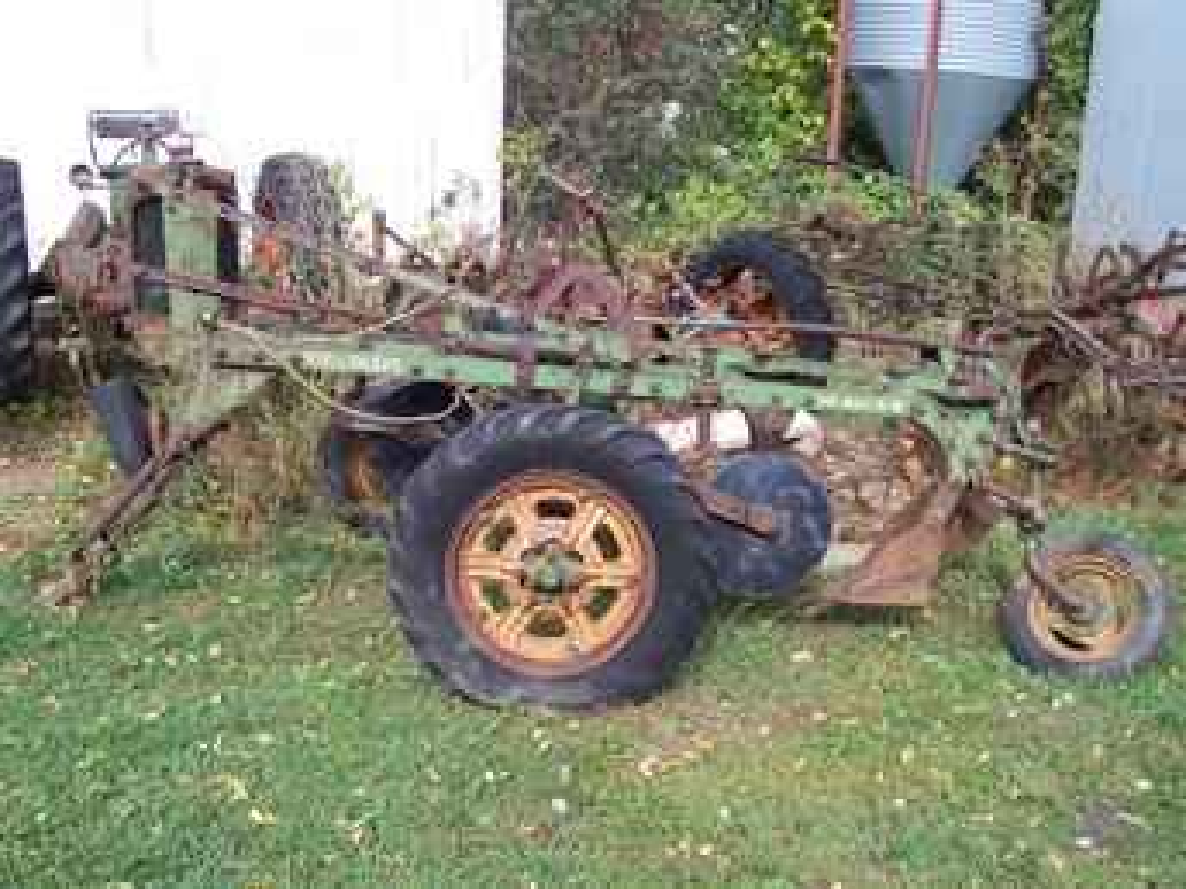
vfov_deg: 38.7
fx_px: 1268
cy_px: 444
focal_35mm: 37
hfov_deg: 50.1
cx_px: 593
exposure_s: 1/350
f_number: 2.8
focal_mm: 5.6
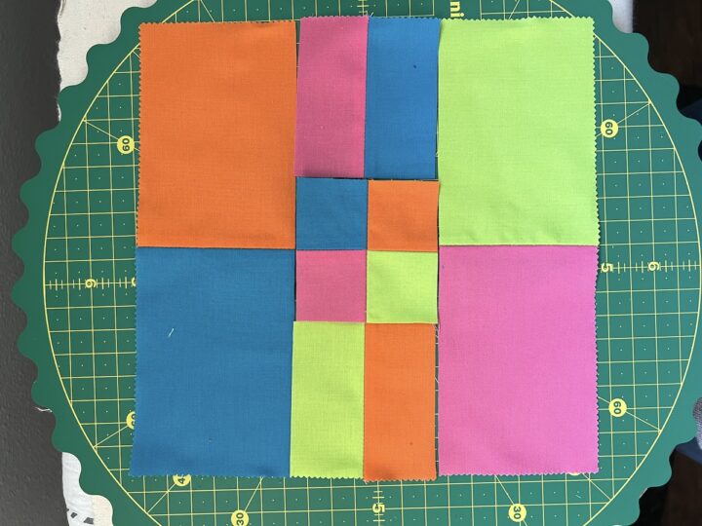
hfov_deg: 67.3
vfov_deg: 53.1
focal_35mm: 26
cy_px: 263
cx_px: 351
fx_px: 527
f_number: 1.5
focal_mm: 5.7
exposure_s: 1/60
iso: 160
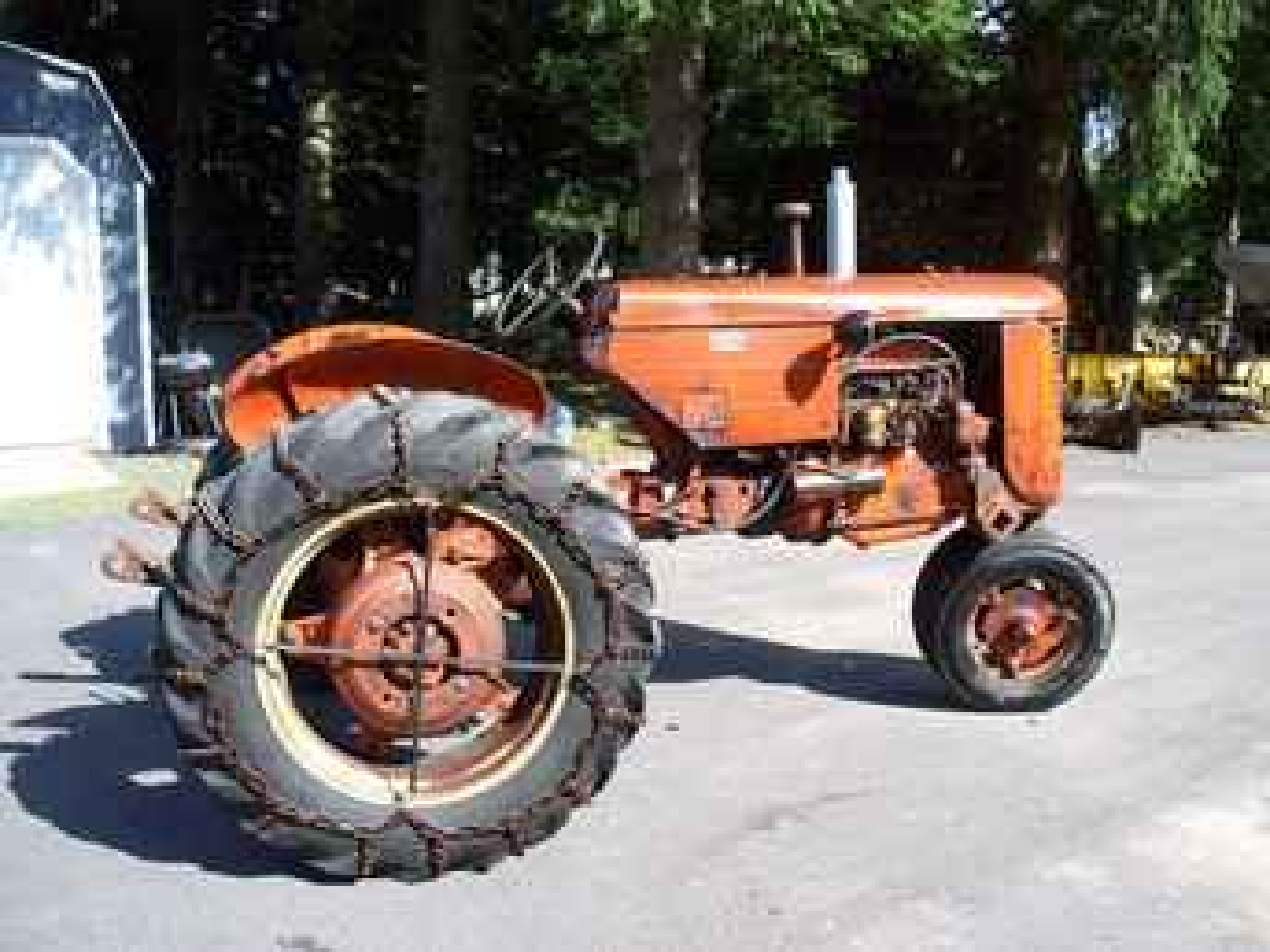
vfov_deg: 39.7
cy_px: 476
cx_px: 635
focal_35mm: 36
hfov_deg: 51.4
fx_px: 1321
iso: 80
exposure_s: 1/400
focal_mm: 7.54
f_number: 2.8
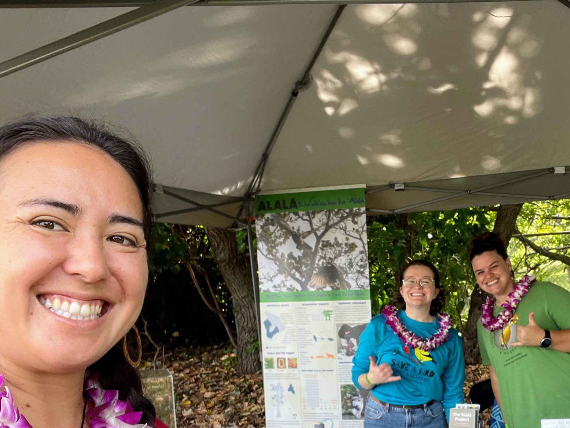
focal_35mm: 36
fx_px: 593
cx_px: 409
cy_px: 326
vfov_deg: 38.5
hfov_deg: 49.8
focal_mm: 2.71
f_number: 2.2
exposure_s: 1/121
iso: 50
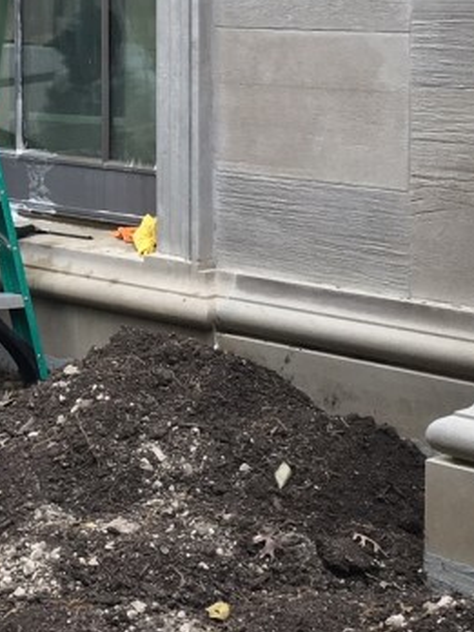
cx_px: -89
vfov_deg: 19.1
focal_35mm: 102
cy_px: 129
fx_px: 1862
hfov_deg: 14.1
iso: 40
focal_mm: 4.15
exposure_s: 1/120
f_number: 2.2
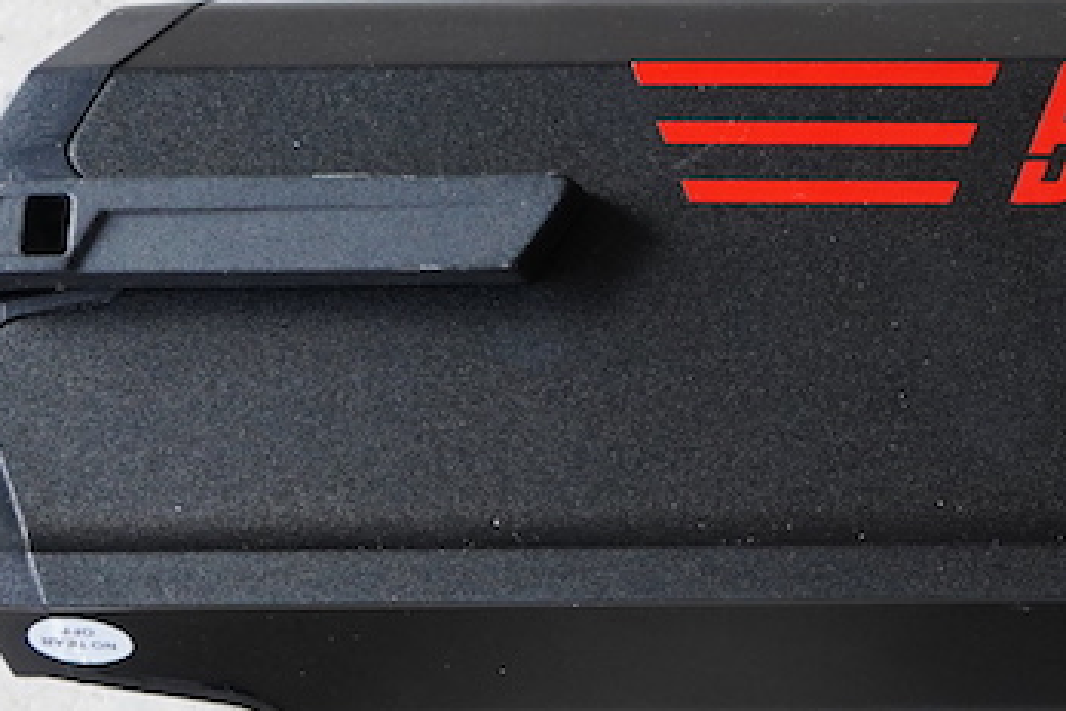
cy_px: 826
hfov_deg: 12.6
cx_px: 1382
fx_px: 4678
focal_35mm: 158
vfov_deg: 8.6
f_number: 4.5
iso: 1600
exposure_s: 1/160
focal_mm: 43
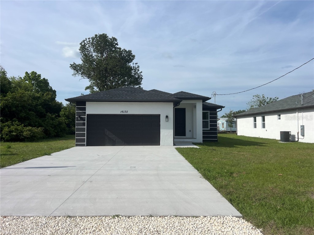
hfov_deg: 67.3
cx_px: 157
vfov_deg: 53.1
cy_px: 118
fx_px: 236
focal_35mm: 26
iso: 50
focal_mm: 5.7
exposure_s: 1/7463
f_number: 1.5
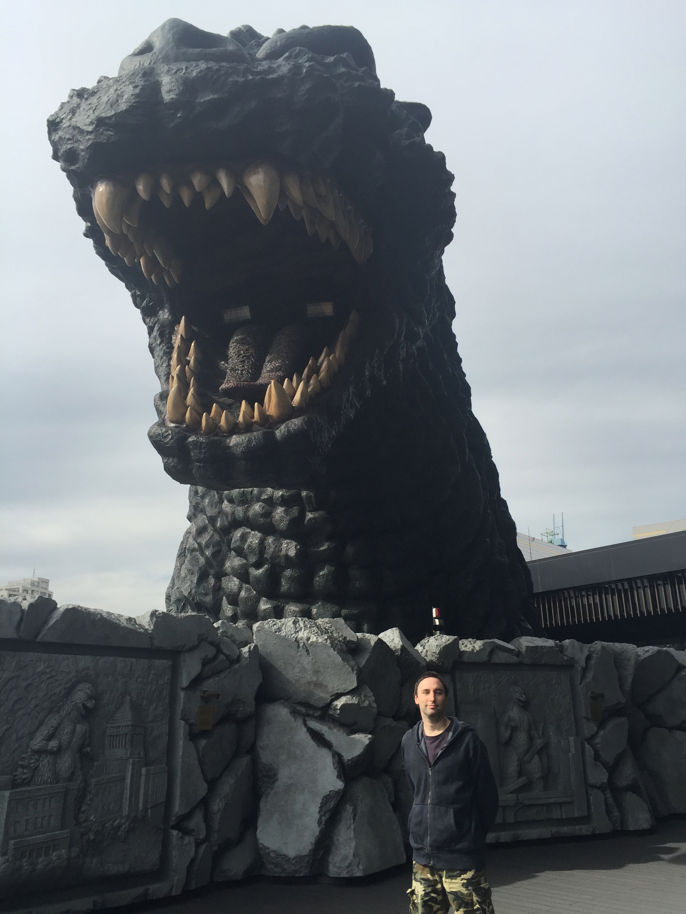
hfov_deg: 48.2
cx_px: 343
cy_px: 457
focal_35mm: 29
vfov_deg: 61.7
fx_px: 766
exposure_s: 1/1464
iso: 32
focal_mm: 4.15
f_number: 2.2
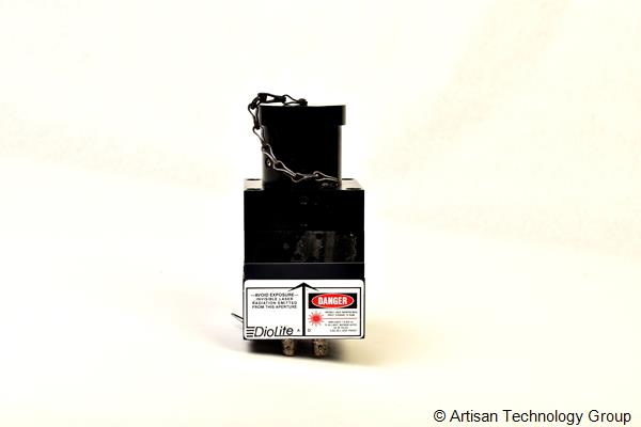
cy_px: 214
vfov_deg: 17.5
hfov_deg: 26.0
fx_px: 1389
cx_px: 320
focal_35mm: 78
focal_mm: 52
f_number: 13
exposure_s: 1/200
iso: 200
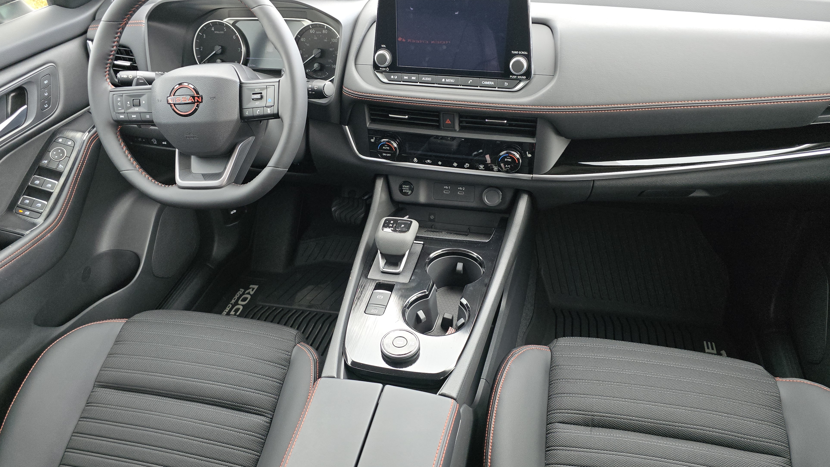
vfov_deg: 44.3
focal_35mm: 26
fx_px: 572
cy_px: 251
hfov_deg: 71.9
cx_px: 410
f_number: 1.7
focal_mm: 6.3
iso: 200
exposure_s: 1/180
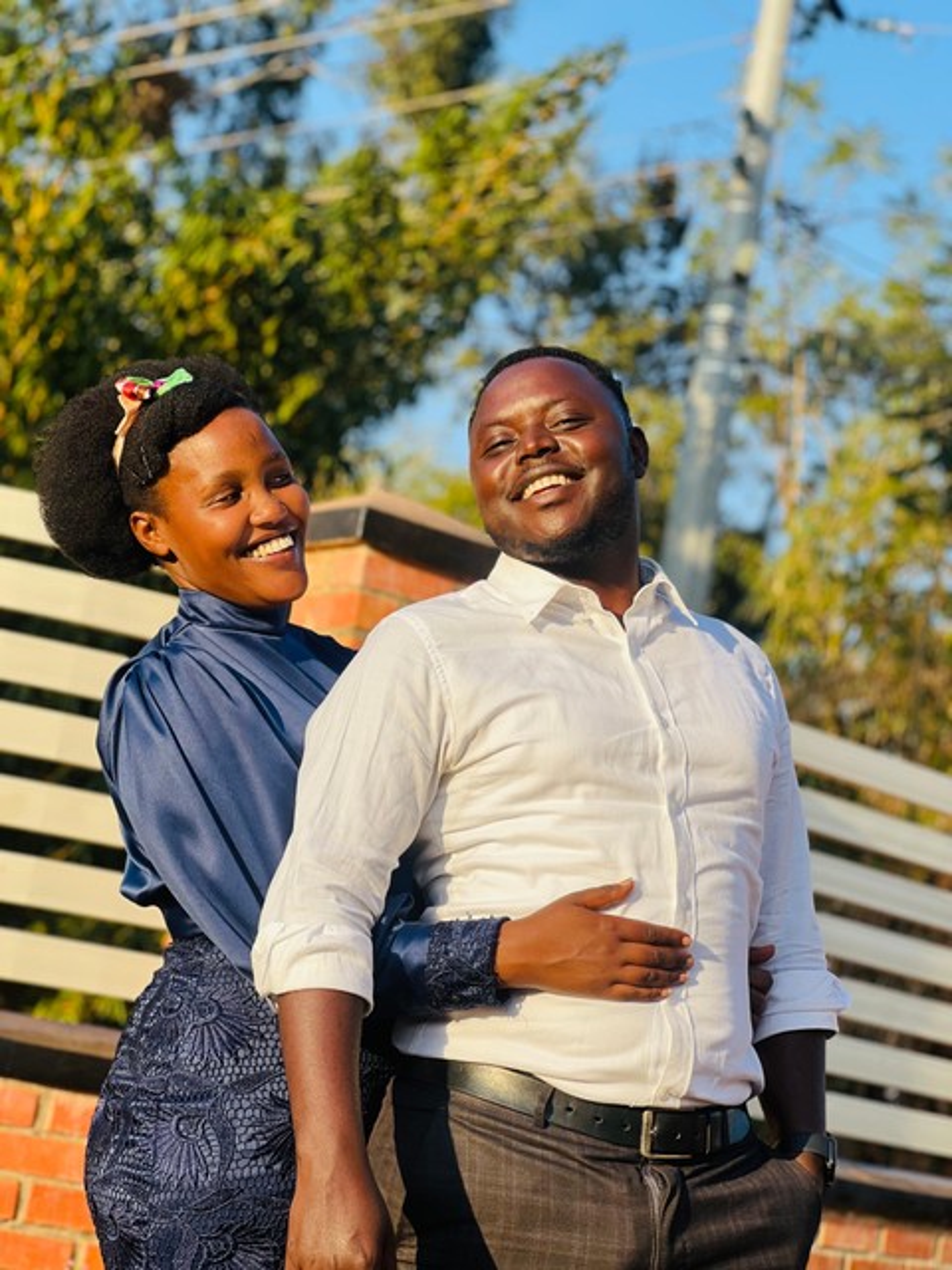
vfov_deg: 25.3
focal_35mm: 77
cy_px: 635
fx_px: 2824
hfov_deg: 19.1
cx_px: 476
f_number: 2.8
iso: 25
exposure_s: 1/184
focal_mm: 9
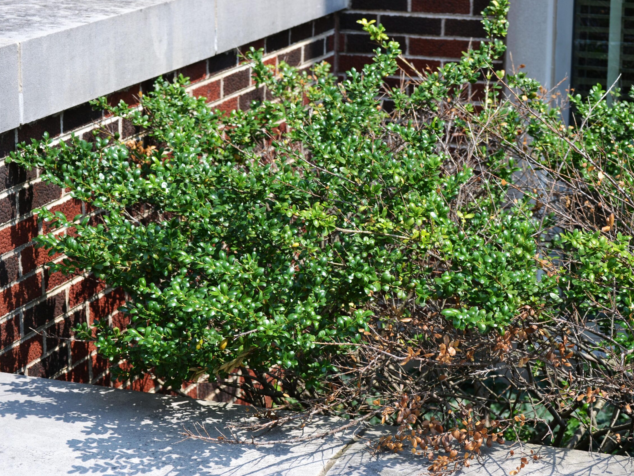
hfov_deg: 21.9
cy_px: 237
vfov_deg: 16.5
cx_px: 309
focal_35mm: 90
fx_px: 1640
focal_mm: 55
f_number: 7.1
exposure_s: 1/200
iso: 100
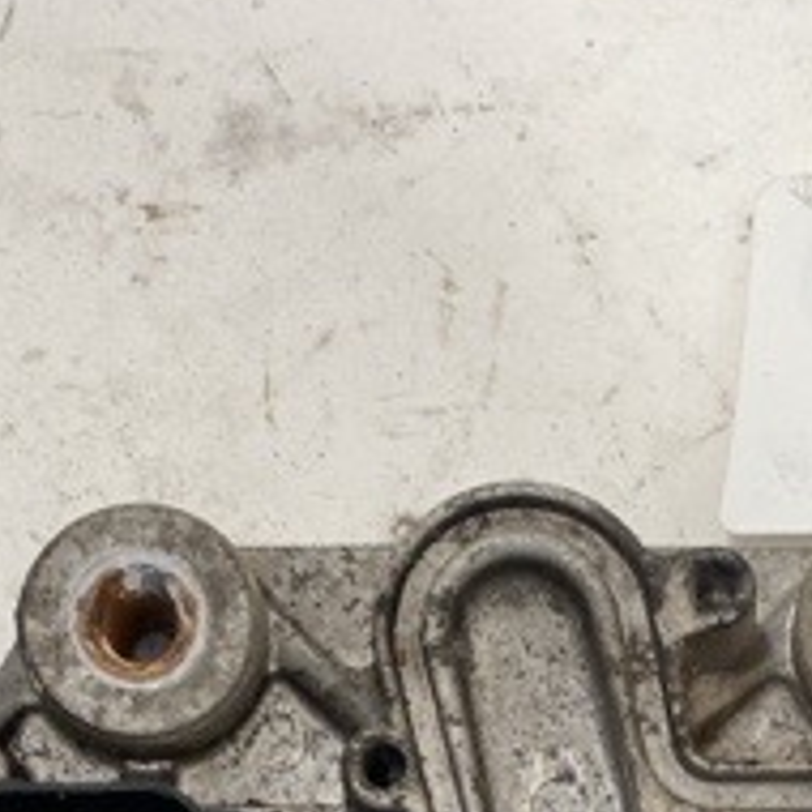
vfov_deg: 14.9
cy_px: 1577
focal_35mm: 97
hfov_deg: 17.7
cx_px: 692
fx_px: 2574
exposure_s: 1/60
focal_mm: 4.25
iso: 80
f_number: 1.8
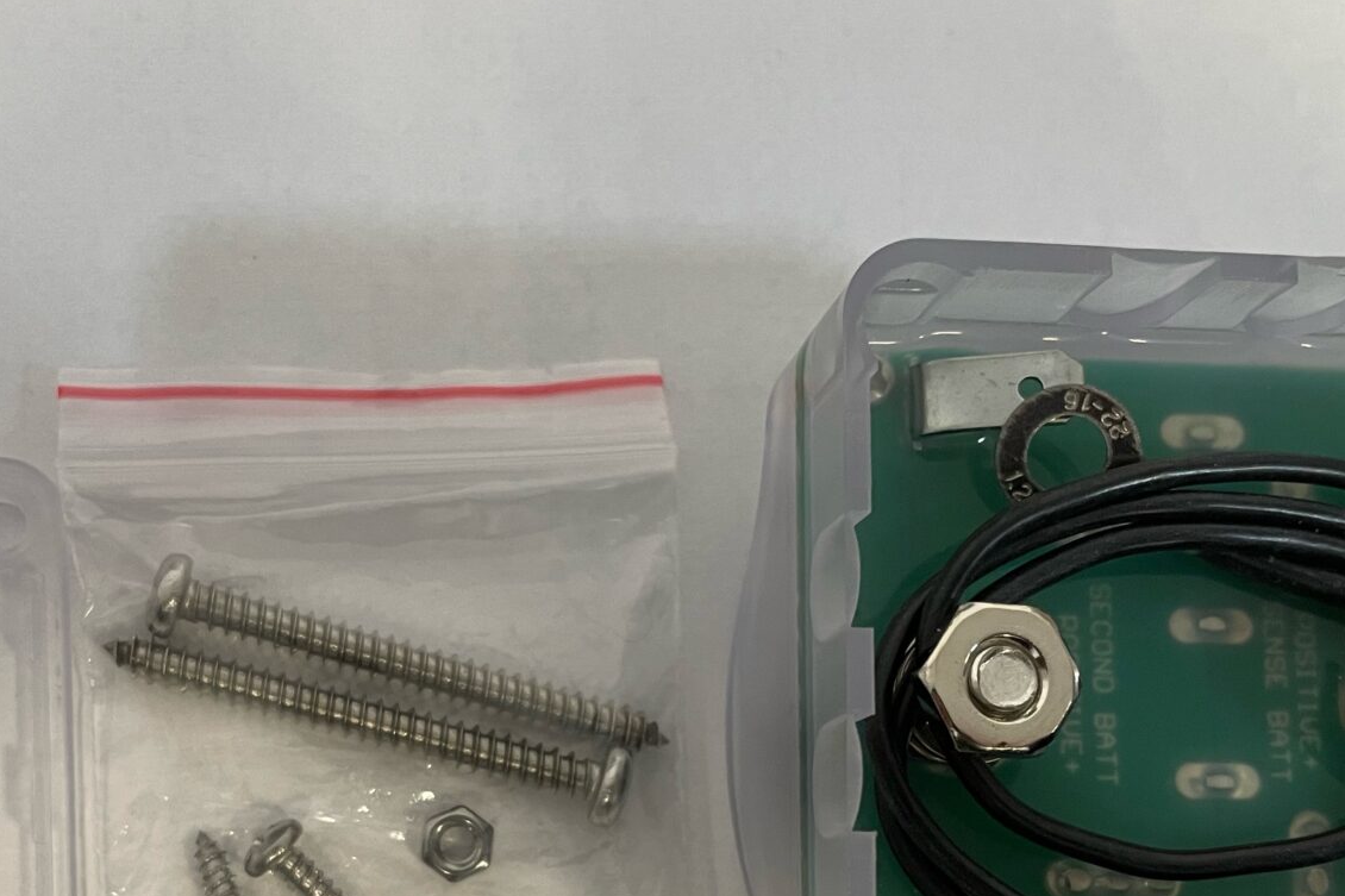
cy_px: 751
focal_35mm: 49
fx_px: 1830
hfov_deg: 40.0
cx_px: 490
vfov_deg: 26.8
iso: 125
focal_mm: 4.2
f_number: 1.6
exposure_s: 1/60
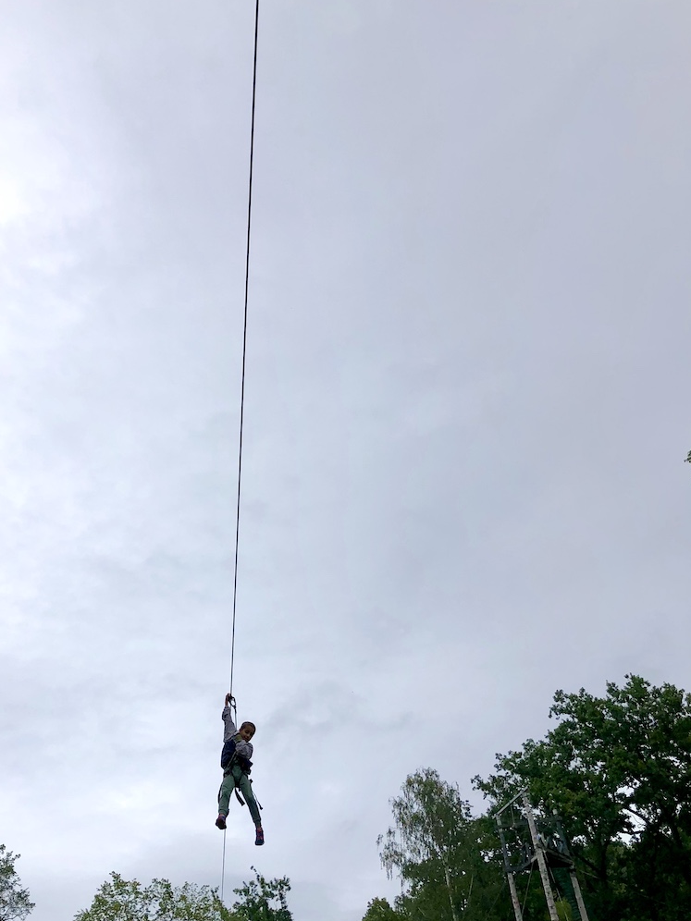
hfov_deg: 39.4
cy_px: 490
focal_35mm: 36
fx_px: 958
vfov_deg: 51.3
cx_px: 259
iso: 20
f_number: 1.8
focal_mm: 3.99
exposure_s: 1/2404
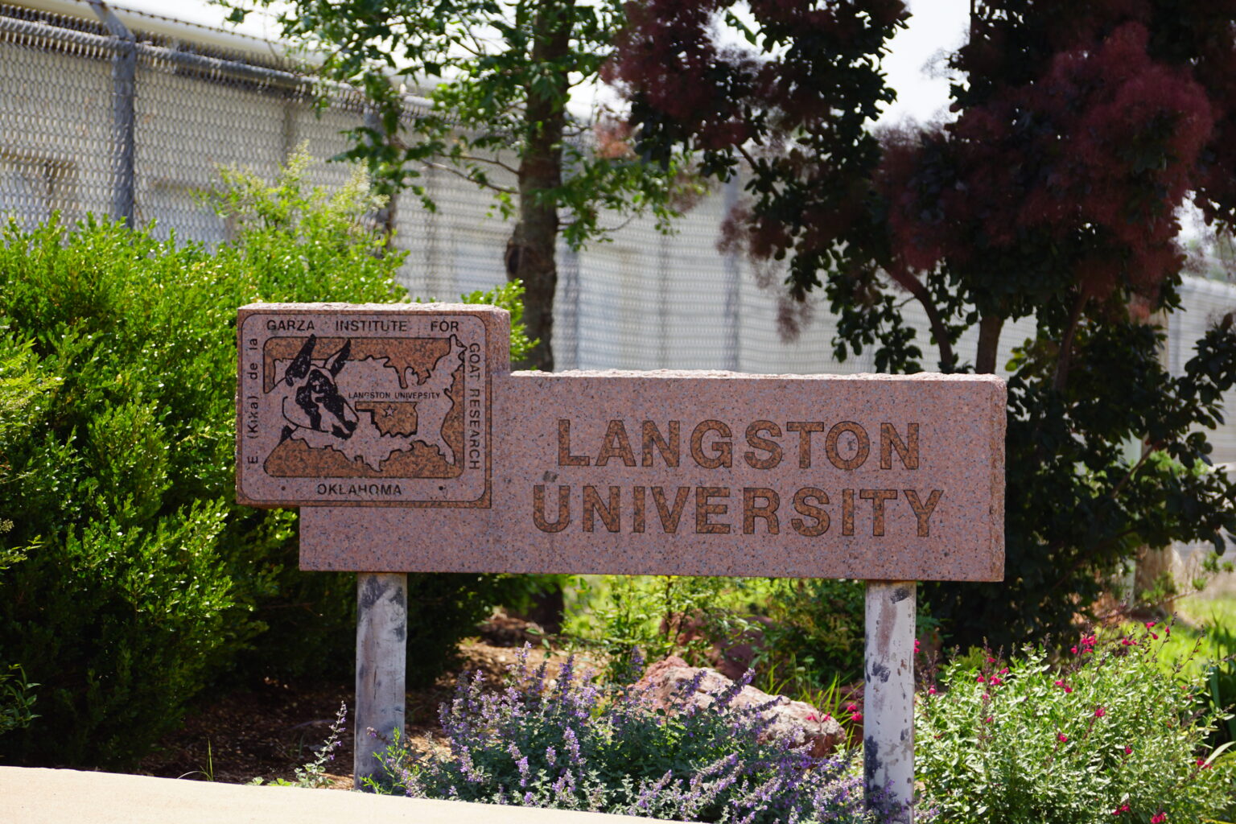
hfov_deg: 9.1
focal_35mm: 225
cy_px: 412
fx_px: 7724
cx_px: 618
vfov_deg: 6.1
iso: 100
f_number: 5
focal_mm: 150
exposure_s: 1/250
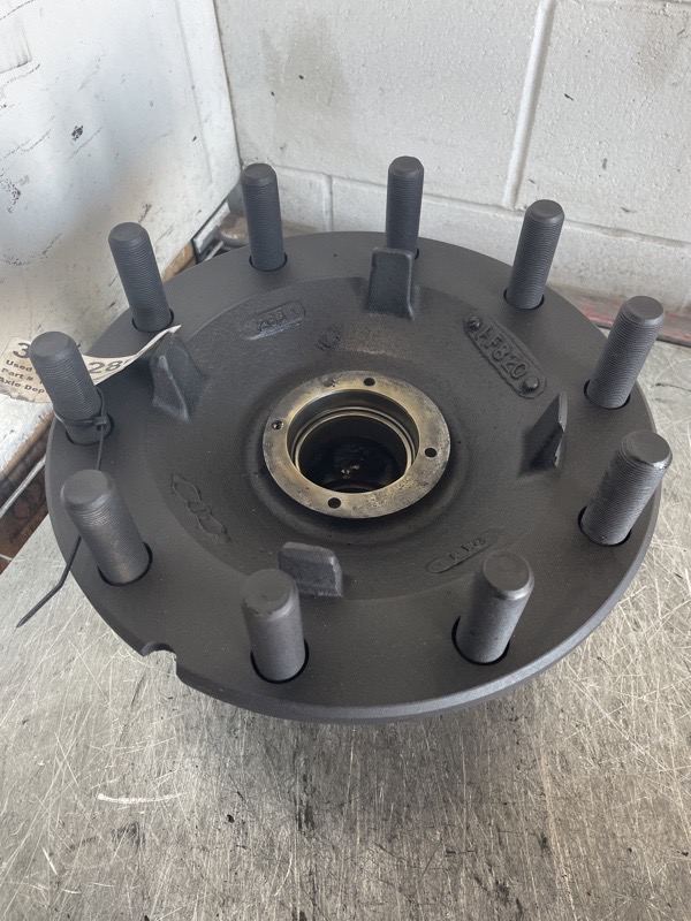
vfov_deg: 67.3
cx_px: 346
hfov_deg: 53.1
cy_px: 460
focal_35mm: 26
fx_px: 692
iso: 125
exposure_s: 1/60
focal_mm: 4.2
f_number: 1.6
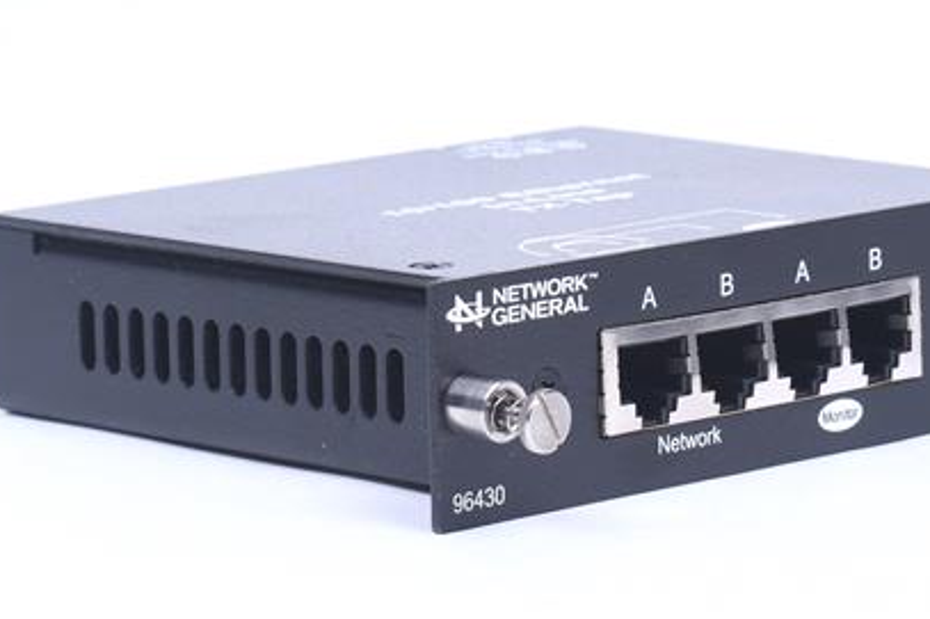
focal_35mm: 115
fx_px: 2969
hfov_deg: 17.8
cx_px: 587
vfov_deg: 11.9
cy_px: 320
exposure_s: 1/200
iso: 200
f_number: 14
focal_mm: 52
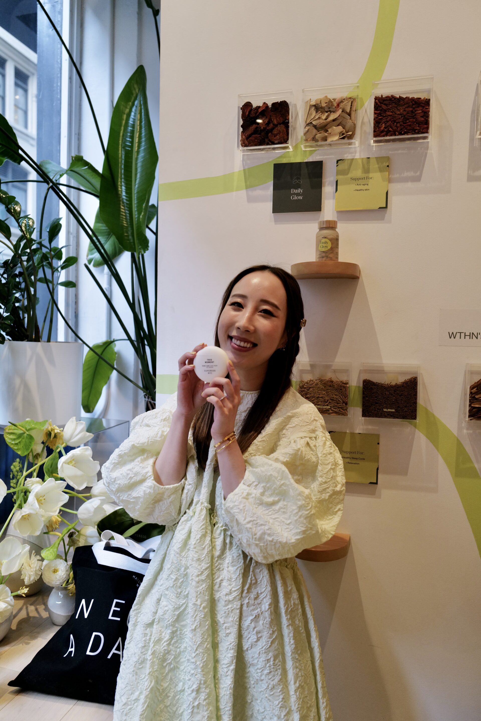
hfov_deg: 46.4
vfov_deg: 65.5
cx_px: 240
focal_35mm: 28
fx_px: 561
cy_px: 360
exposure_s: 1/125
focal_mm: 28
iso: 1600
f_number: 3.5
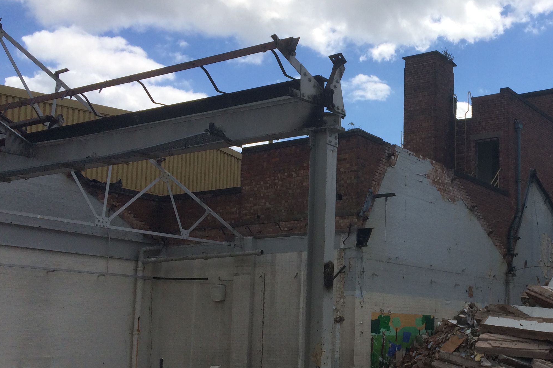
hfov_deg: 39.0
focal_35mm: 49
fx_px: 753
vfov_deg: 27.3
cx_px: 429
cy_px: 251
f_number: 2.2
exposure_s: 1/2933
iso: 32
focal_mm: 4.15
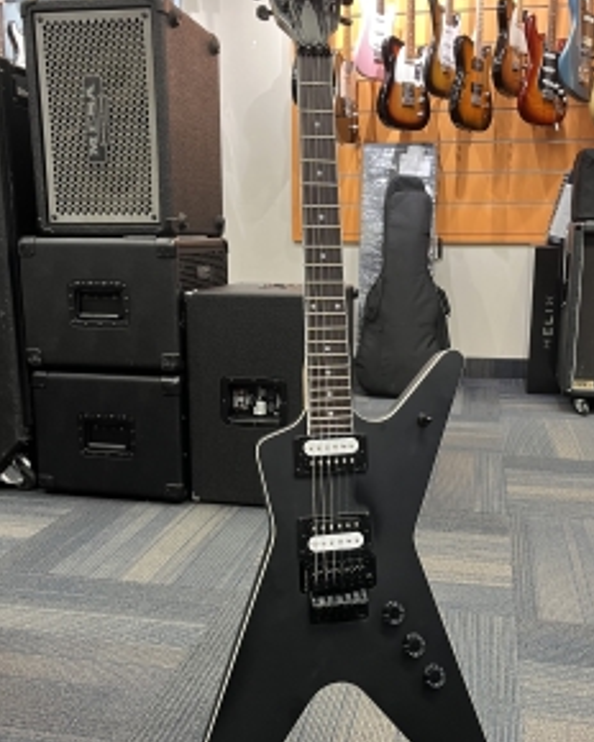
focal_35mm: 35
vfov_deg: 51.5
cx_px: 333
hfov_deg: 42.2
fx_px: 769
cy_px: 394
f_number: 1.6
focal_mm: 5.1
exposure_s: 1/60
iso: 160
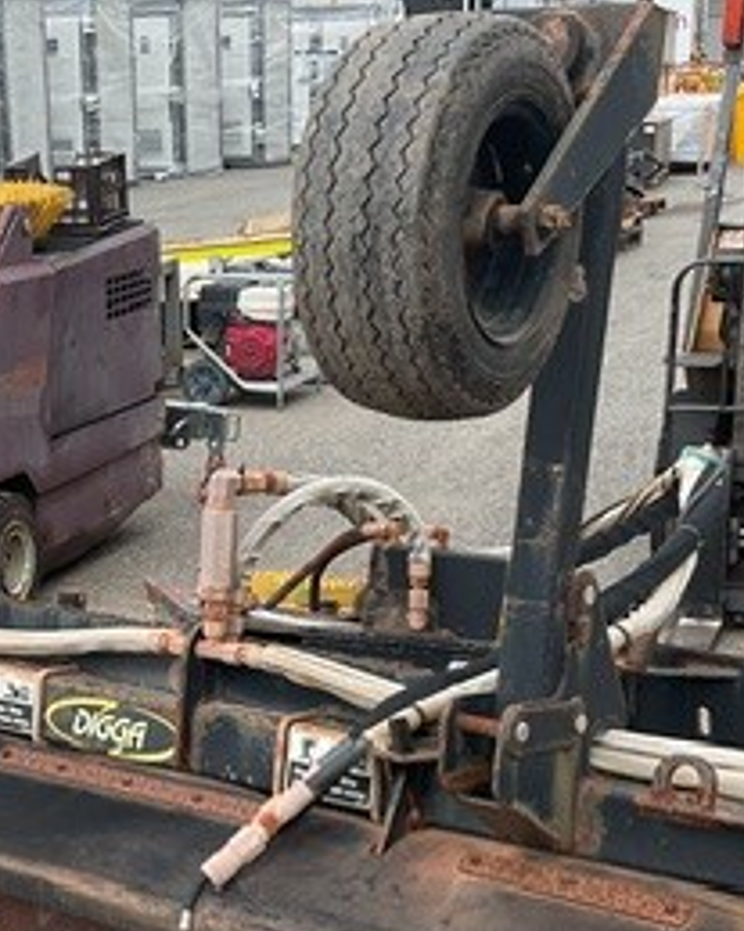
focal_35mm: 70
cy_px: 744
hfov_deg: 21.6
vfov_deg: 26.6
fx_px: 1928
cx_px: 162
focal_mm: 3
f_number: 1.8
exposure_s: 1/176
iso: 16
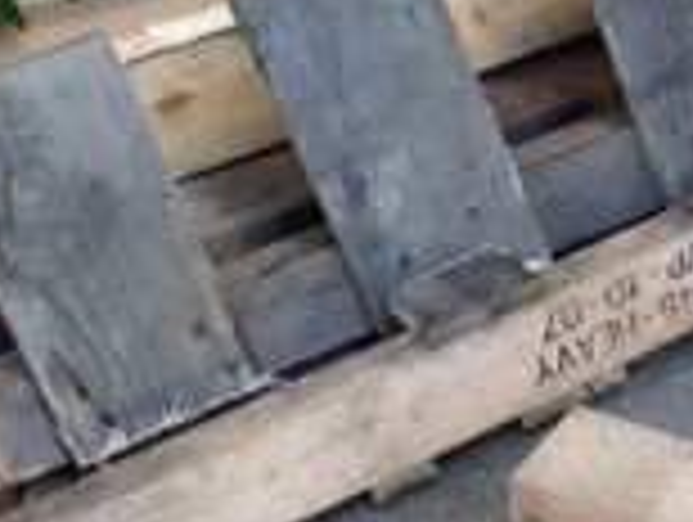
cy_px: 819
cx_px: 1170
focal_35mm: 145
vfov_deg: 9.9
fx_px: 2907
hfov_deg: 12.6
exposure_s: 1/60
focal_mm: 4.28
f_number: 2.4
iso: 80
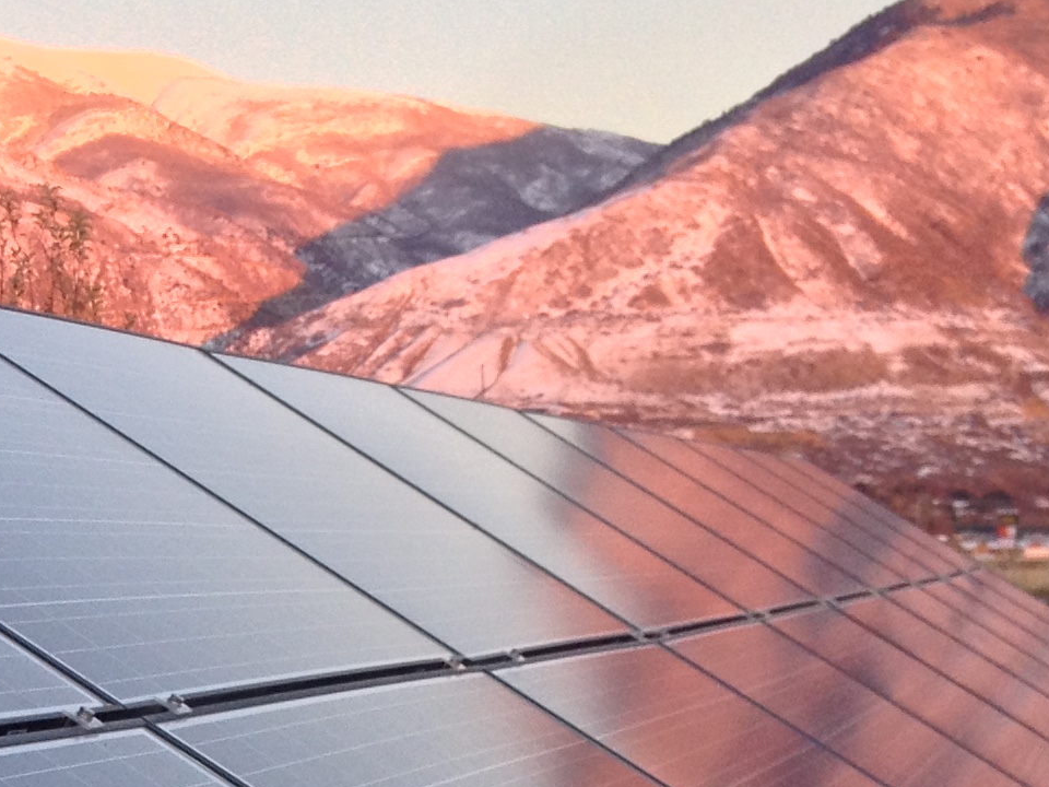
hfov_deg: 15.9
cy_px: 950
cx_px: -188
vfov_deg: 12.2
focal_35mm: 119
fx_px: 3606
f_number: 2.4
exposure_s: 1/120
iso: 50
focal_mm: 4.28
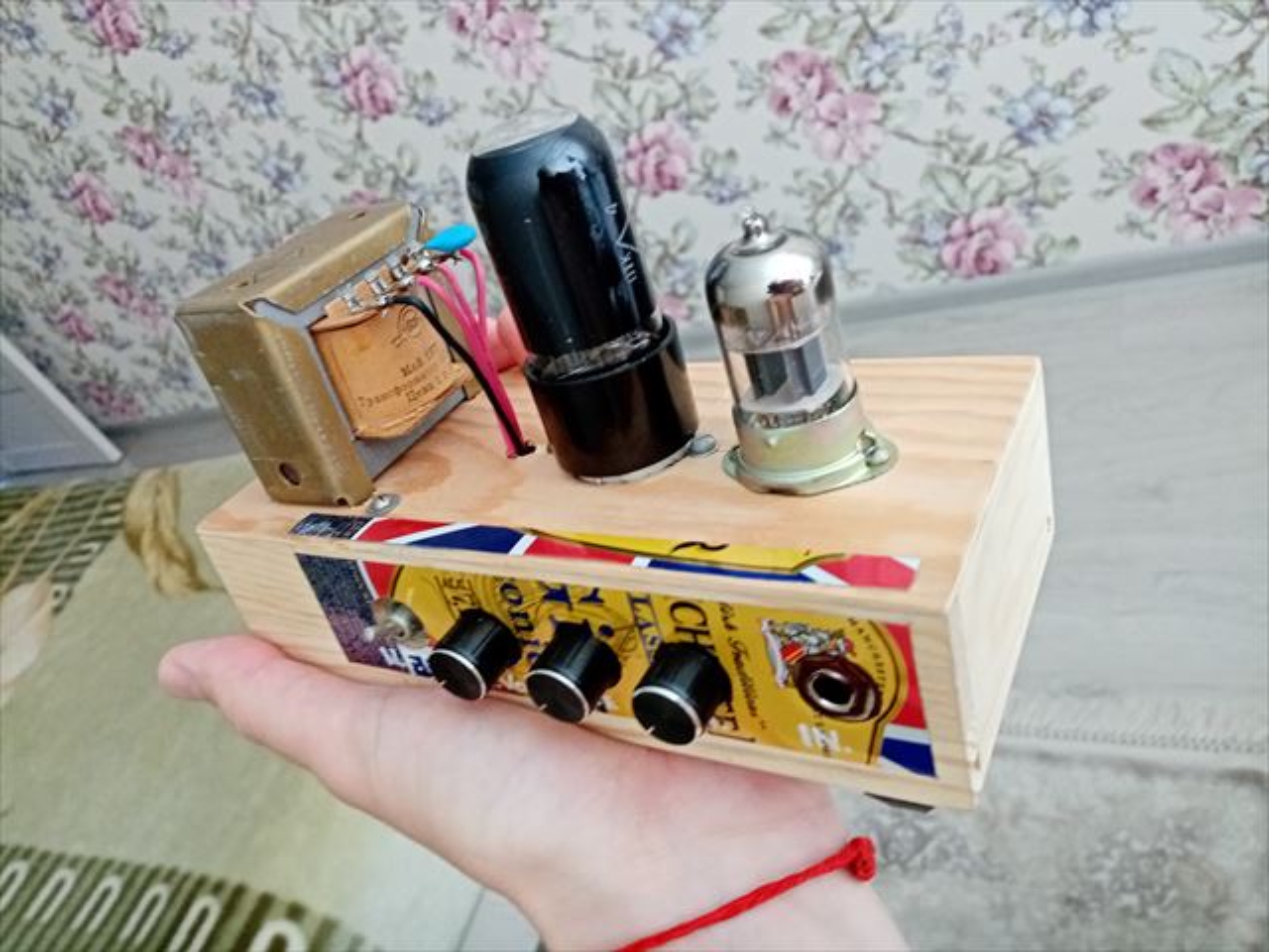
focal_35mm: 26
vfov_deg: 53.1
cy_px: 476
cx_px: 634
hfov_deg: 67.3
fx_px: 953
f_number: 1.8
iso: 389
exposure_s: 1/33.3
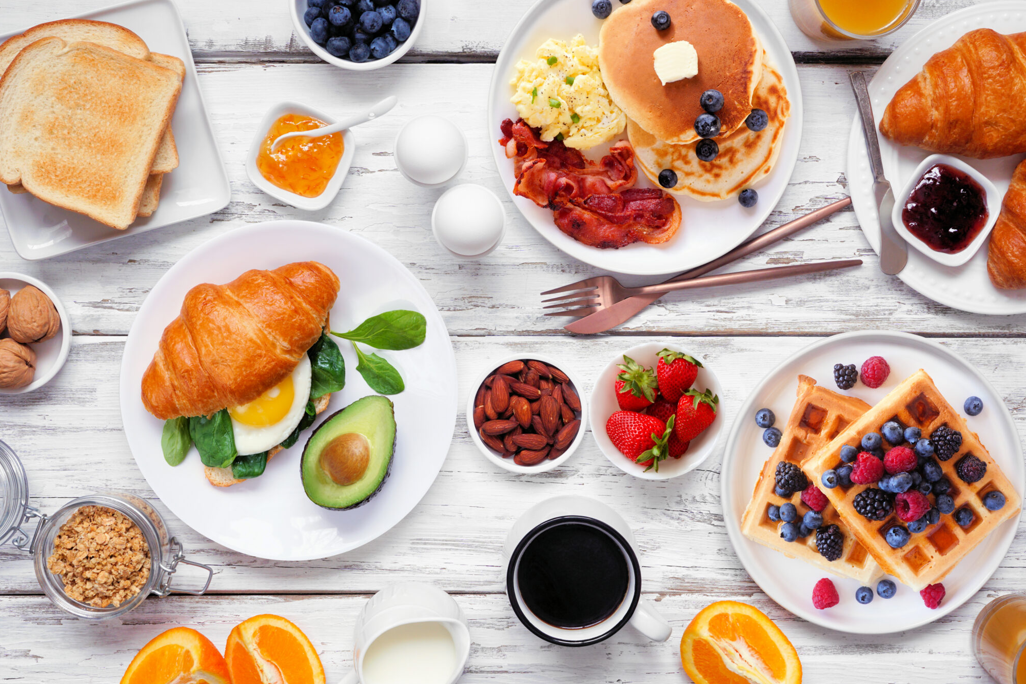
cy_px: 340
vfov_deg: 31.2
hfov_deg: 45.4
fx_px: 1225
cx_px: 511
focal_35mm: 43
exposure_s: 1.6
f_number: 14
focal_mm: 28
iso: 100
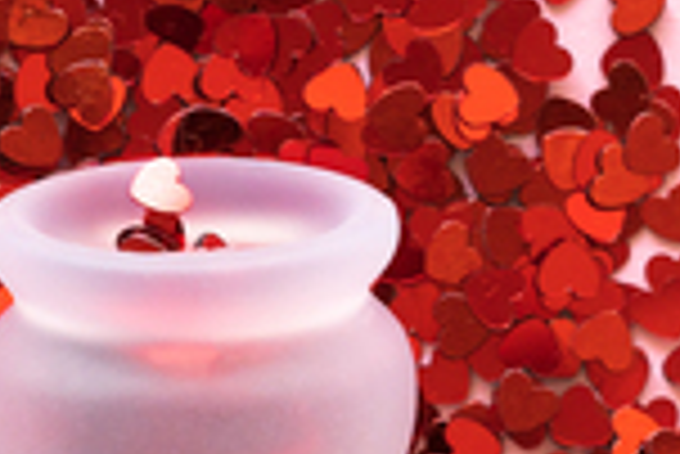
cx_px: 198
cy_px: 402
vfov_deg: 6.4
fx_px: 4065
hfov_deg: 9.6
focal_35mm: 215
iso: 400
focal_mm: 55
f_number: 5
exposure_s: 1/160
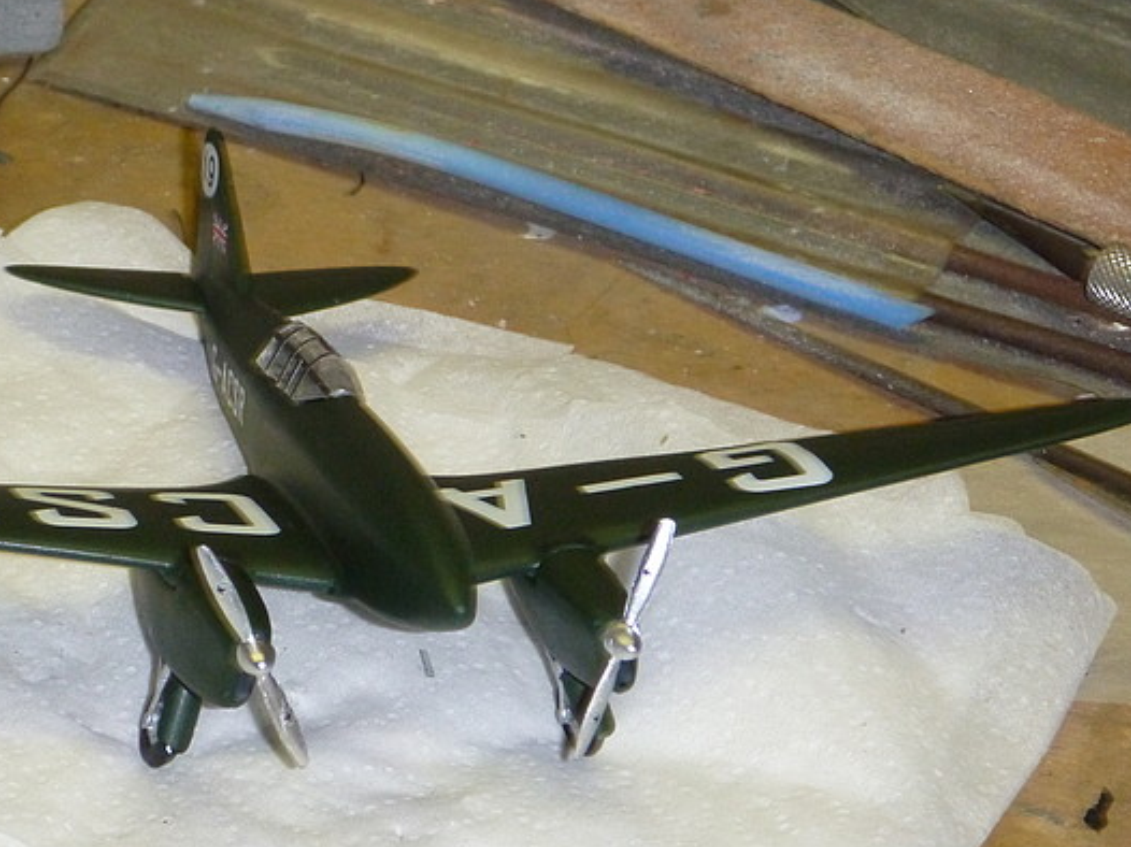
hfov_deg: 12.0
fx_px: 5356
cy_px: 360
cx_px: 315
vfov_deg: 9.0
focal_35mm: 164
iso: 400
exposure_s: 1/60
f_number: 5.7
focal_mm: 19.2
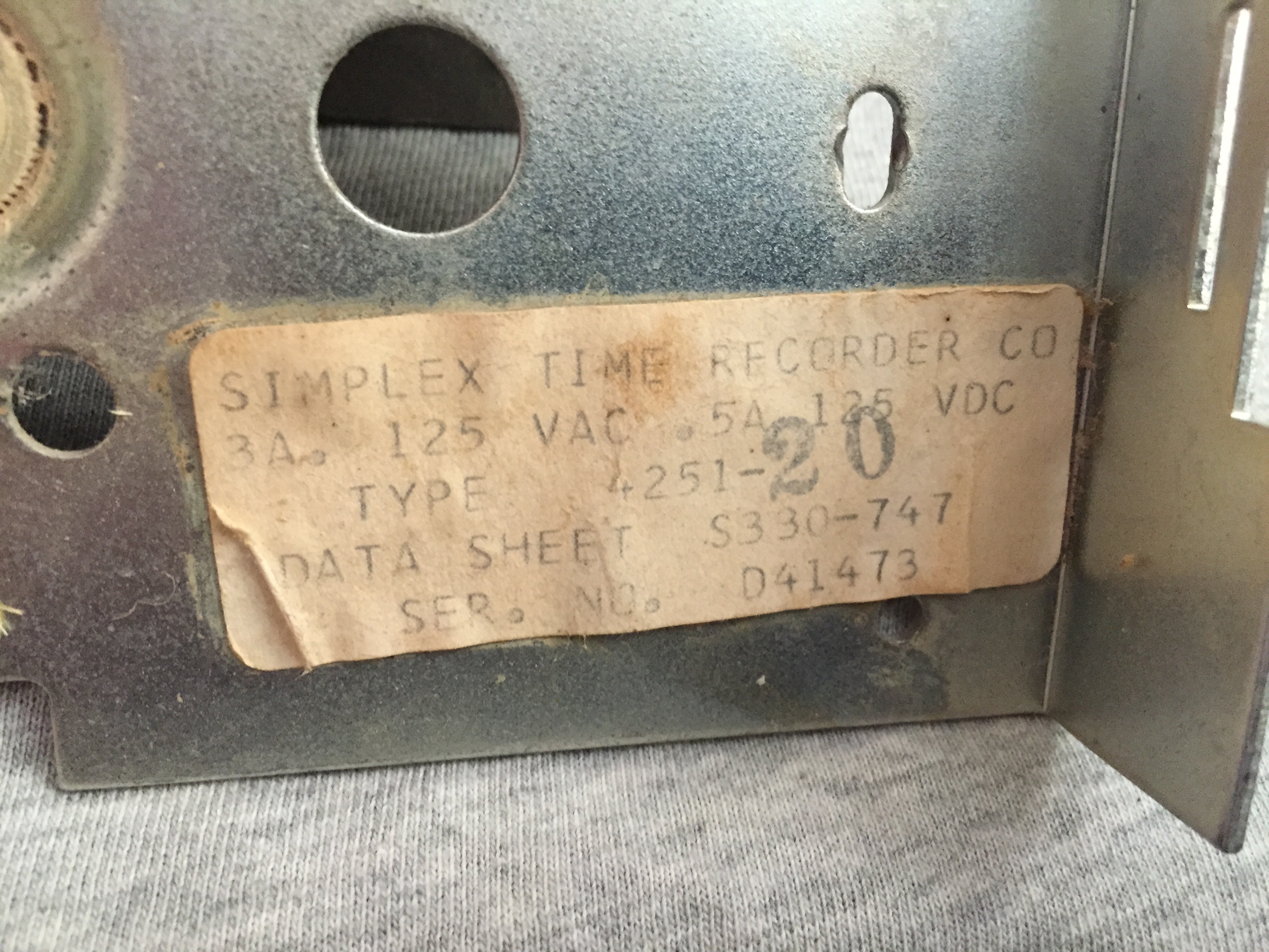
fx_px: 1063
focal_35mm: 29
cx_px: 634
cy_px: 476
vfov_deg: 48.2
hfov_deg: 61.7
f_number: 2.2
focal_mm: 4.15
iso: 320
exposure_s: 1/15
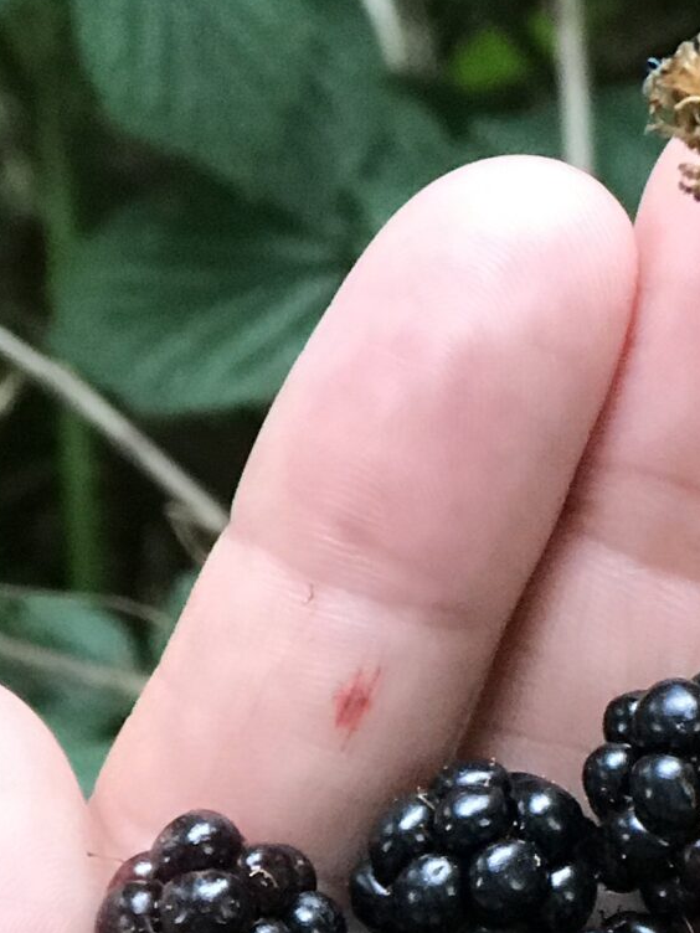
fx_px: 5231
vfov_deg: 10.2
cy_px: 600
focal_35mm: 194
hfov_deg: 7.5
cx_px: 1103
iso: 100
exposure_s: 1/50
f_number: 2.8
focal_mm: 6.6
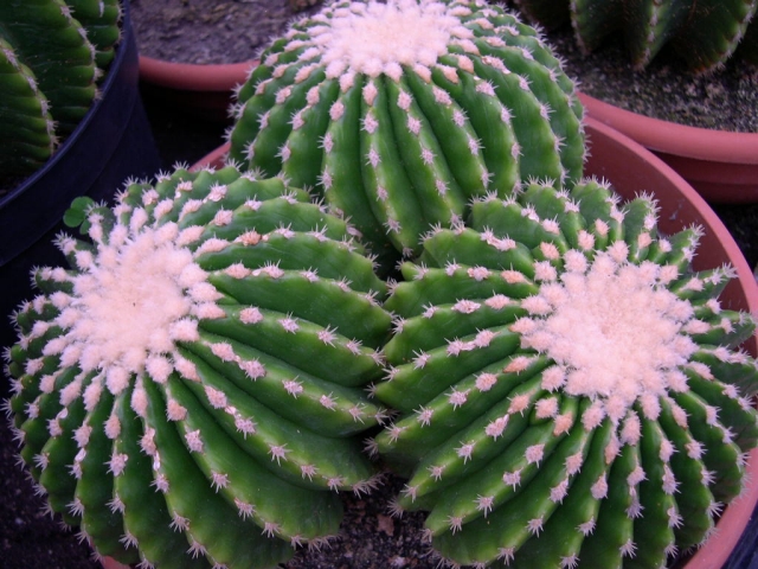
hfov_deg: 49.0
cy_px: 284
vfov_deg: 37.7
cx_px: 379
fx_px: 832
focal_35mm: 38
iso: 100
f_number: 2.8
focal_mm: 8
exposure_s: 1/29.5
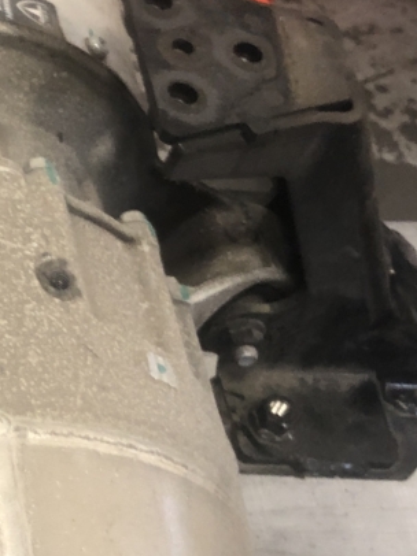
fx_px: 1704
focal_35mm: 106
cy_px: 408
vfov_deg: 18.5
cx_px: -203
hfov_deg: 13.2
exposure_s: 1/20
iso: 40
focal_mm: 3.99
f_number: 1.8
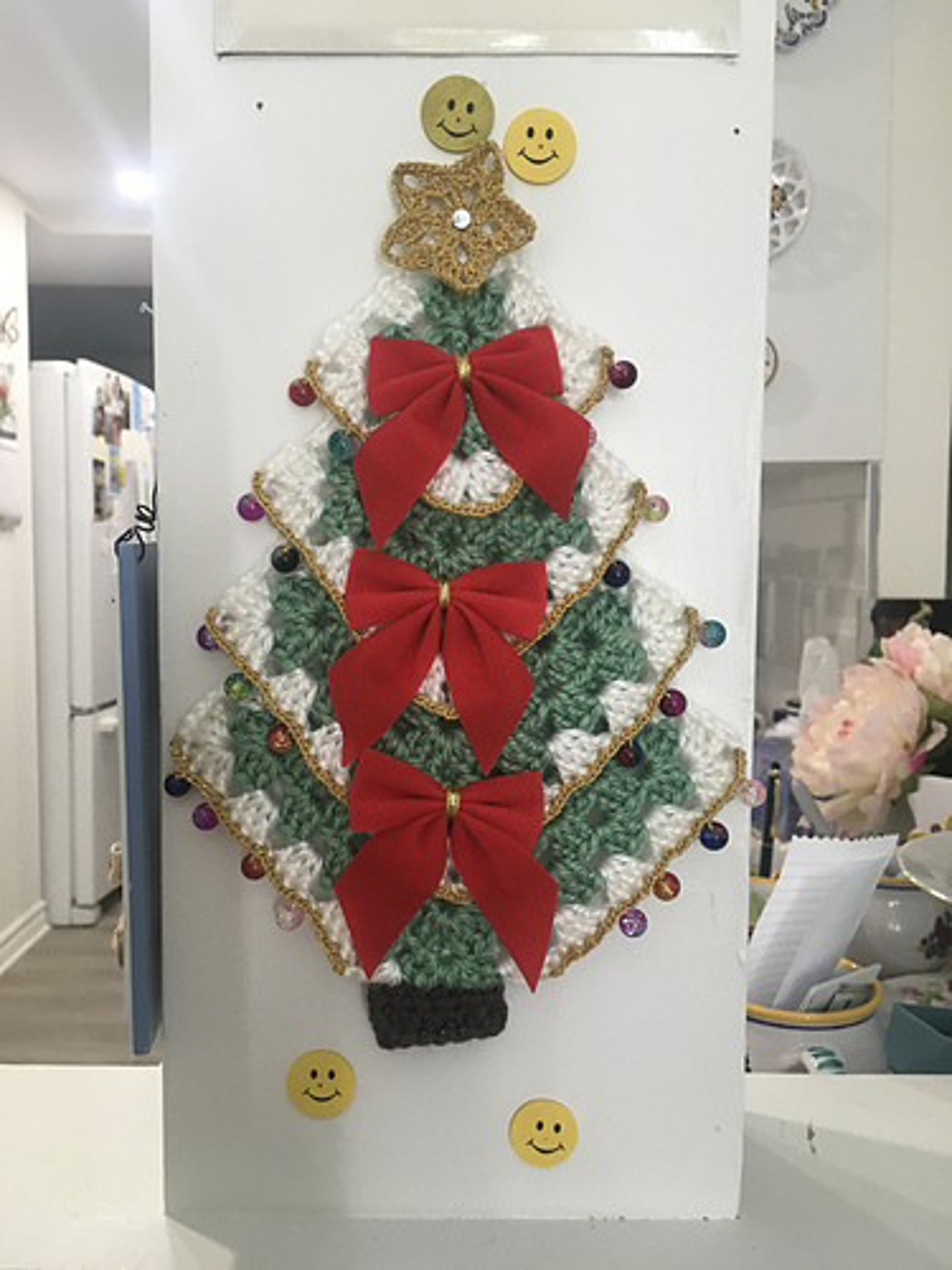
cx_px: 476
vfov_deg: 61.7
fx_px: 1063
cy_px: 635
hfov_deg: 48.2
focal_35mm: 29
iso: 40
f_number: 2.2
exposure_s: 1/30
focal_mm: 4.15
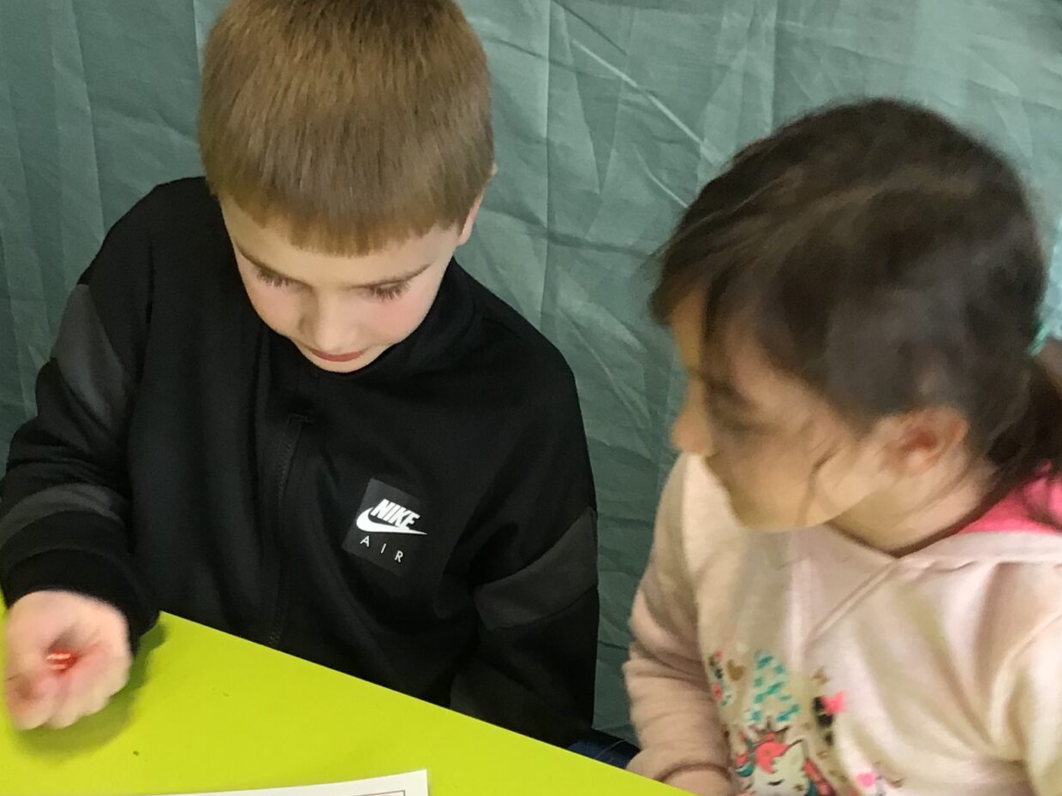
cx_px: 618
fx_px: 1963
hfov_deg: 30.2
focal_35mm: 64
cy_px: 641
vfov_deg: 22.6
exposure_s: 1/33
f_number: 2.4
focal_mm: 3.3
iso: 80
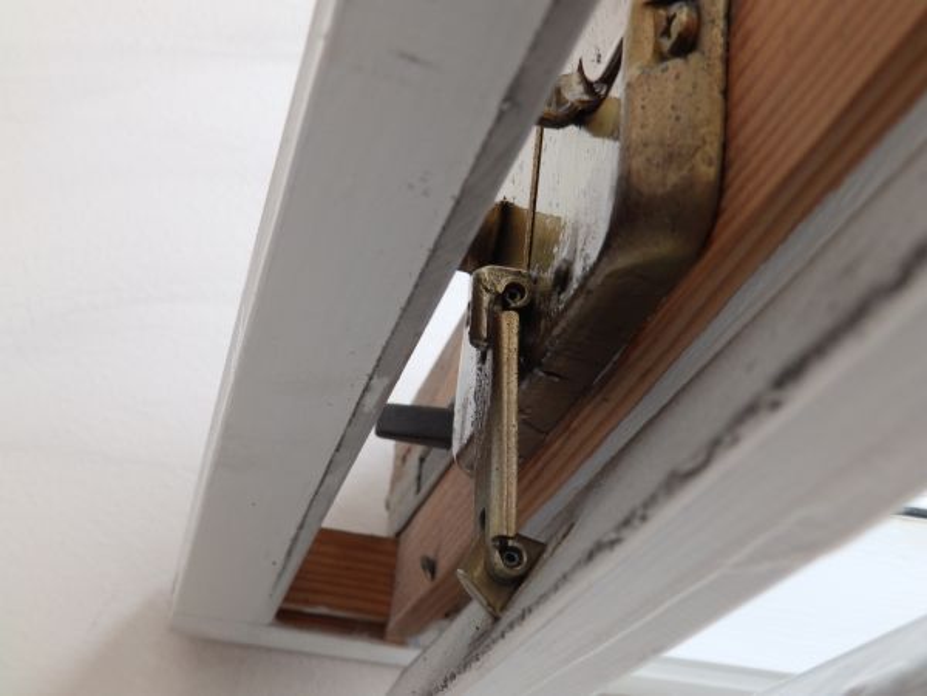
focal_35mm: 60
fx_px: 1607
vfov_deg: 24.4
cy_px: 348
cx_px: 464
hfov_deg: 32.2
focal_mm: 10.9
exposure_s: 1/40
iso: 80
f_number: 4.6
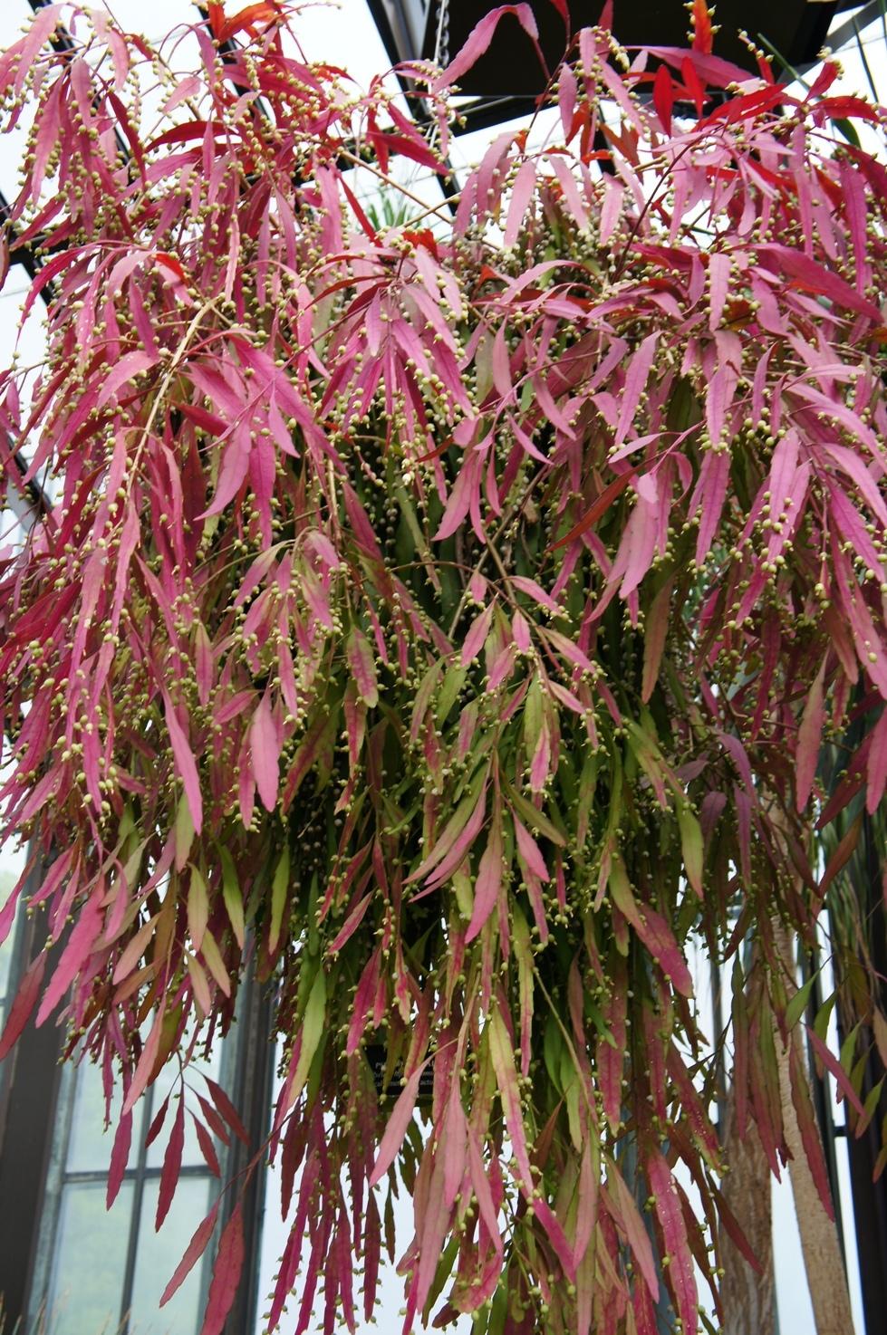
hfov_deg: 28.0
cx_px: 444
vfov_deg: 41.2
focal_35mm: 48
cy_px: 668
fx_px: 1778
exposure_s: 1/60
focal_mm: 32
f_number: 5.6
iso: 200
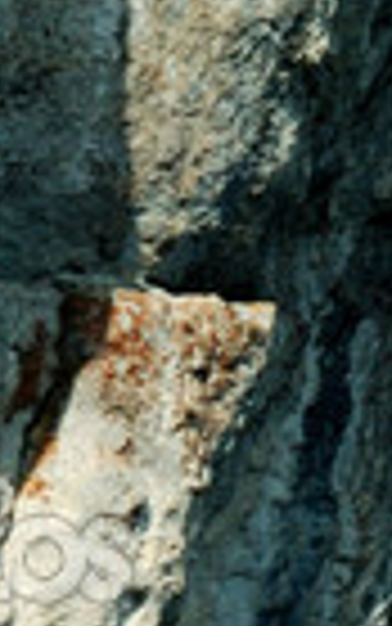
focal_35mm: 1522
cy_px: -345
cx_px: 1336
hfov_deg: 0.9
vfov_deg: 1.4
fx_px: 25985
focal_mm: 135
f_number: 5.6
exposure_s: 1/1250
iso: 250
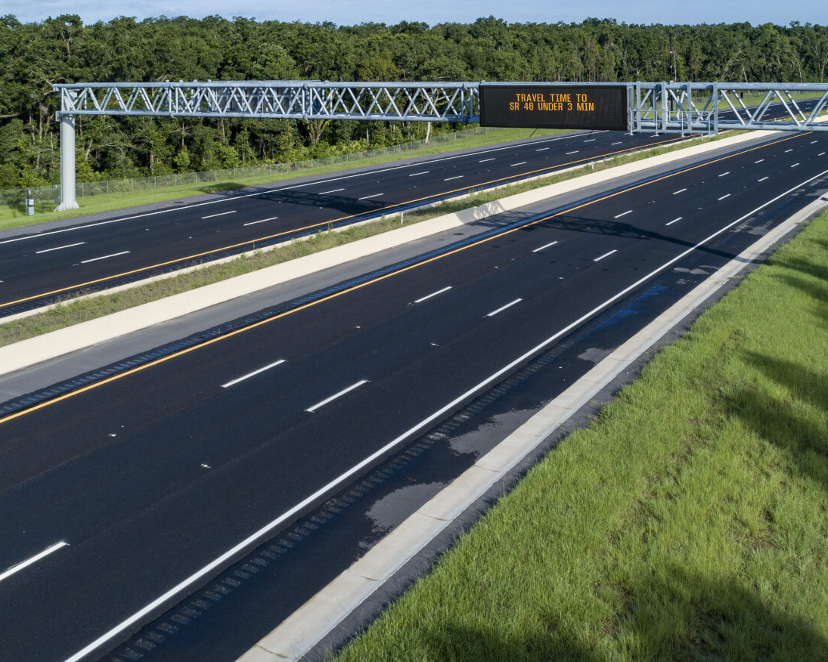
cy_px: 226
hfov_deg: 48.8
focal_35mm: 37
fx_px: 907
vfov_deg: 39.7
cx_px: 497
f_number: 9
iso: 100
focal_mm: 8.8
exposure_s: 1/200
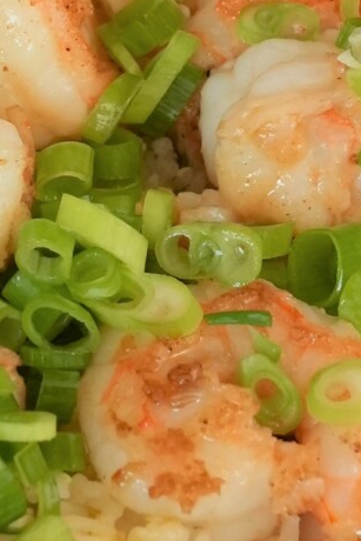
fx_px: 3742
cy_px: 89
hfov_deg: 5.5
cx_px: 103
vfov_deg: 8.2
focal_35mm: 249
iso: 5000
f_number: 9
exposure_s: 1/200
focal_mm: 55.9
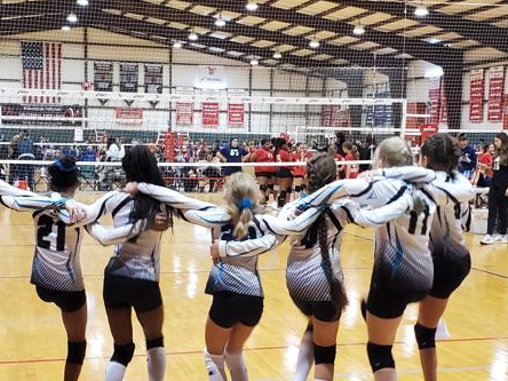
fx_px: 881
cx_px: 260
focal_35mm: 60
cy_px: 207
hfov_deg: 32.2
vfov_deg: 24.4
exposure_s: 1/39
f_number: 2.4
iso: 200
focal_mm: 4.3
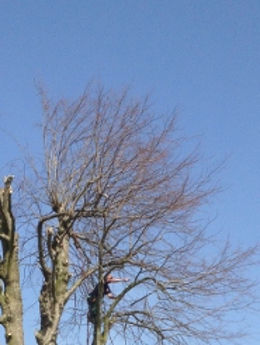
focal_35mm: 91
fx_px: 910
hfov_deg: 16.2
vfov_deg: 20.4
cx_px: 70
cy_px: 395
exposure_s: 1/1453
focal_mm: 4.28
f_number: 2.4
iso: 64
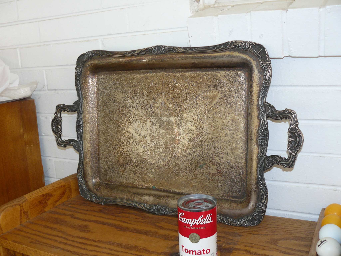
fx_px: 355
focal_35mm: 36
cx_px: 170
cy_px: 128
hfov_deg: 51.4
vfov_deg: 39.7
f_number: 2.8
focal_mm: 6
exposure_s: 1/30
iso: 100
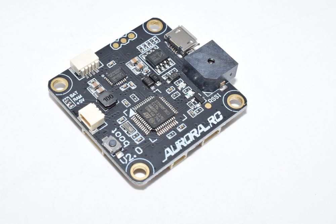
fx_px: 560
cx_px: 168
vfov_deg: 22.6
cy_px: 112
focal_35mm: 60
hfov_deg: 33.4
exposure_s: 1/25
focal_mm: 40
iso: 100
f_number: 20
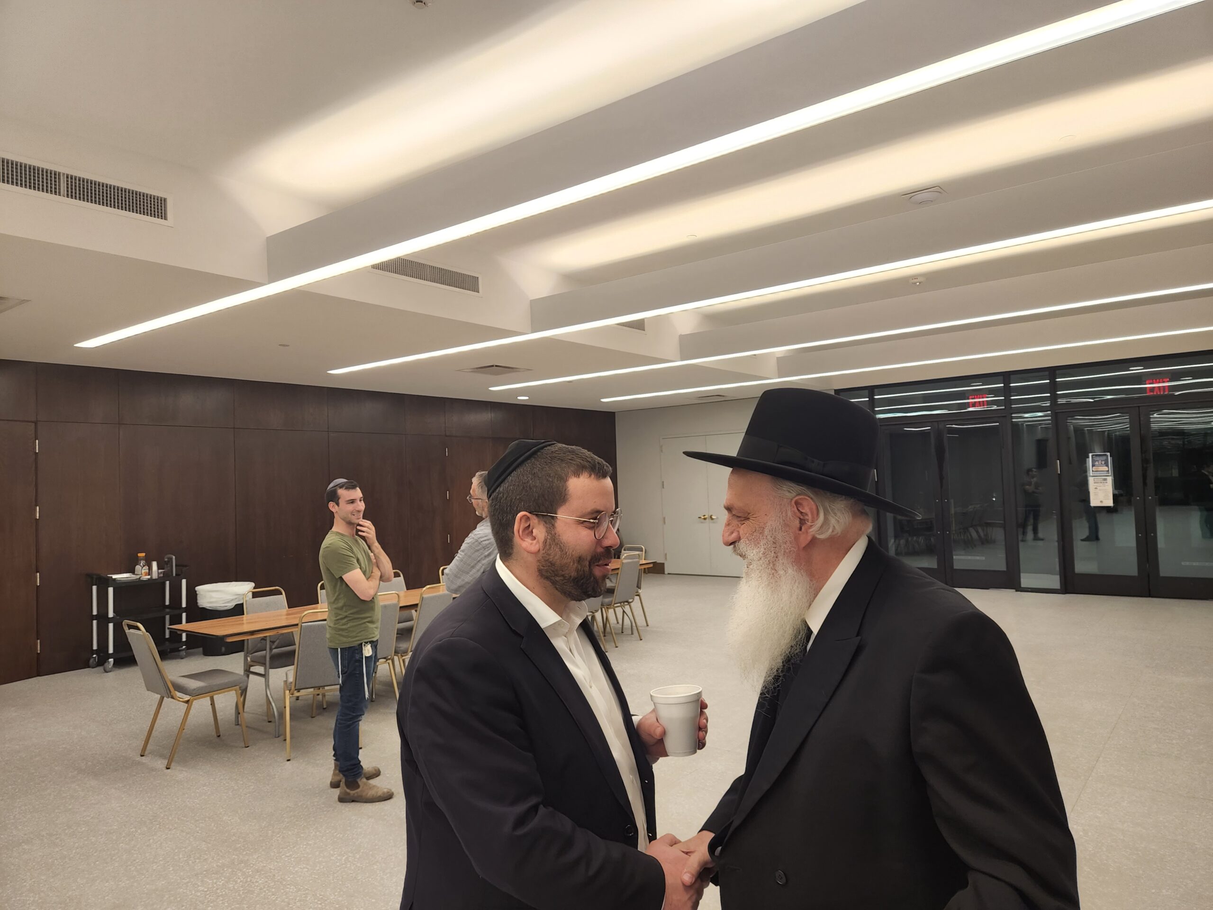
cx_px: 606
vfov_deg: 58.9
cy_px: 455
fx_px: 806
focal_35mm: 23
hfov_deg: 73.9
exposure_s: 1/120
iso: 100
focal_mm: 5.4
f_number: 1.8
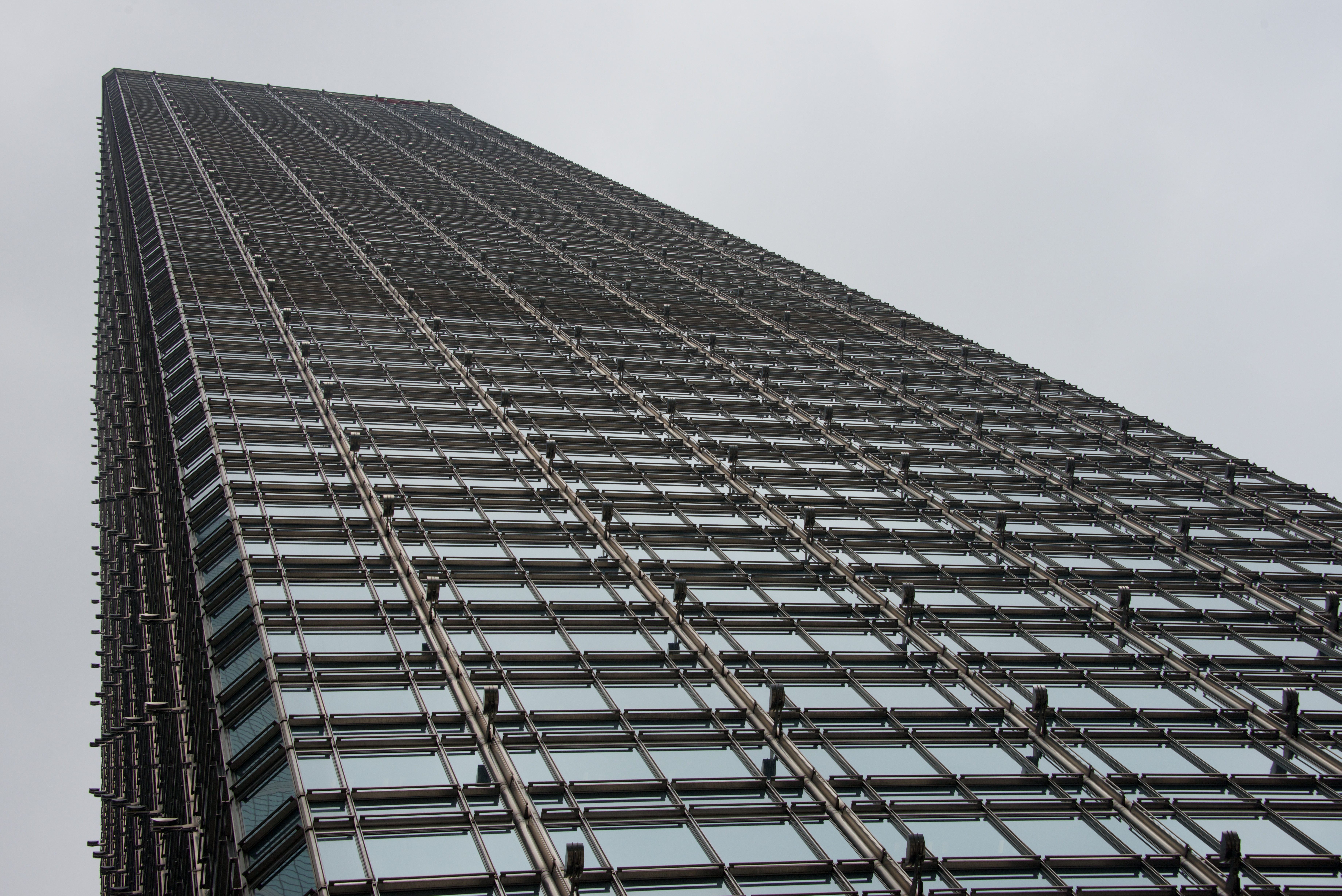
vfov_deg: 27.0
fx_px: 1864
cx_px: 671
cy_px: 448
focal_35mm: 50
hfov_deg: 39.6
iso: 200
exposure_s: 1/400
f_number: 11
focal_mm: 50
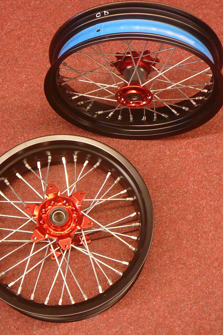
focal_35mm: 49
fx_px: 455
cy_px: 168
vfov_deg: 40.3
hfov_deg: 27.5
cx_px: 106
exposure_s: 1/8
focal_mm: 5.2
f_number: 2.8
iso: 200
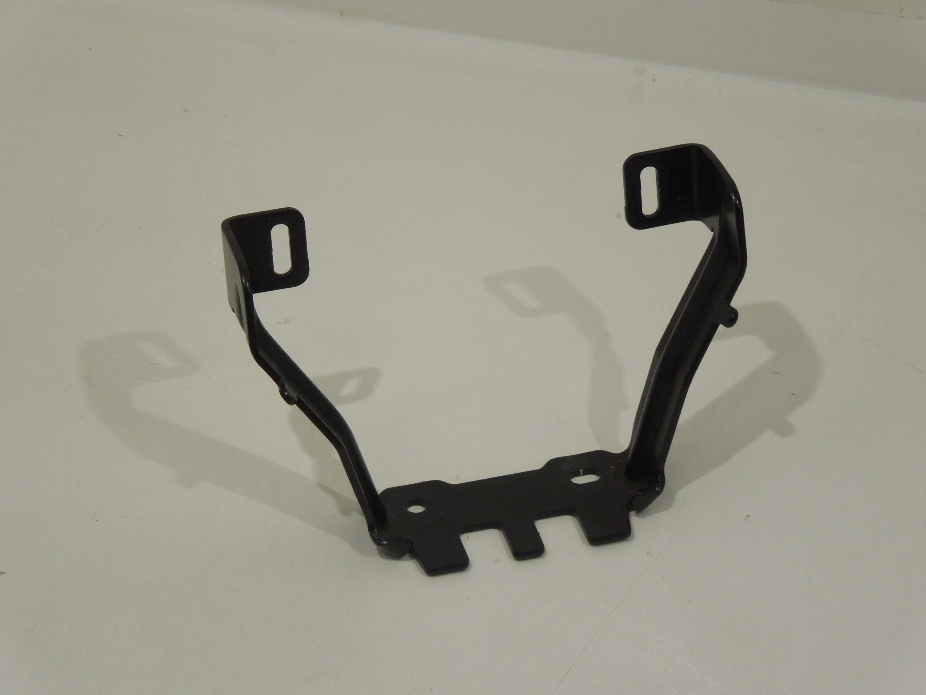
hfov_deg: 16.6
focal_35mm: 119
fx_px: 3183
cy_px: 348
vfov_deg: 12.5
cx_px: 463
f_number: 4.8
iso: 400
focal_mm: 21.5
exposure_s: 1/80
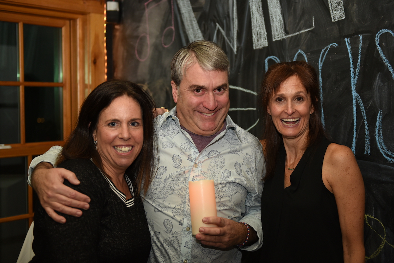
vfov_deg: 28.1
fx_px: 525
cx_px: 197
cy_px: 132
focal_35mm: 48
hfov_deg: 41.1
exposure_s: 1/200
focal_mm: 48
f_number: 2.8
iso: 800
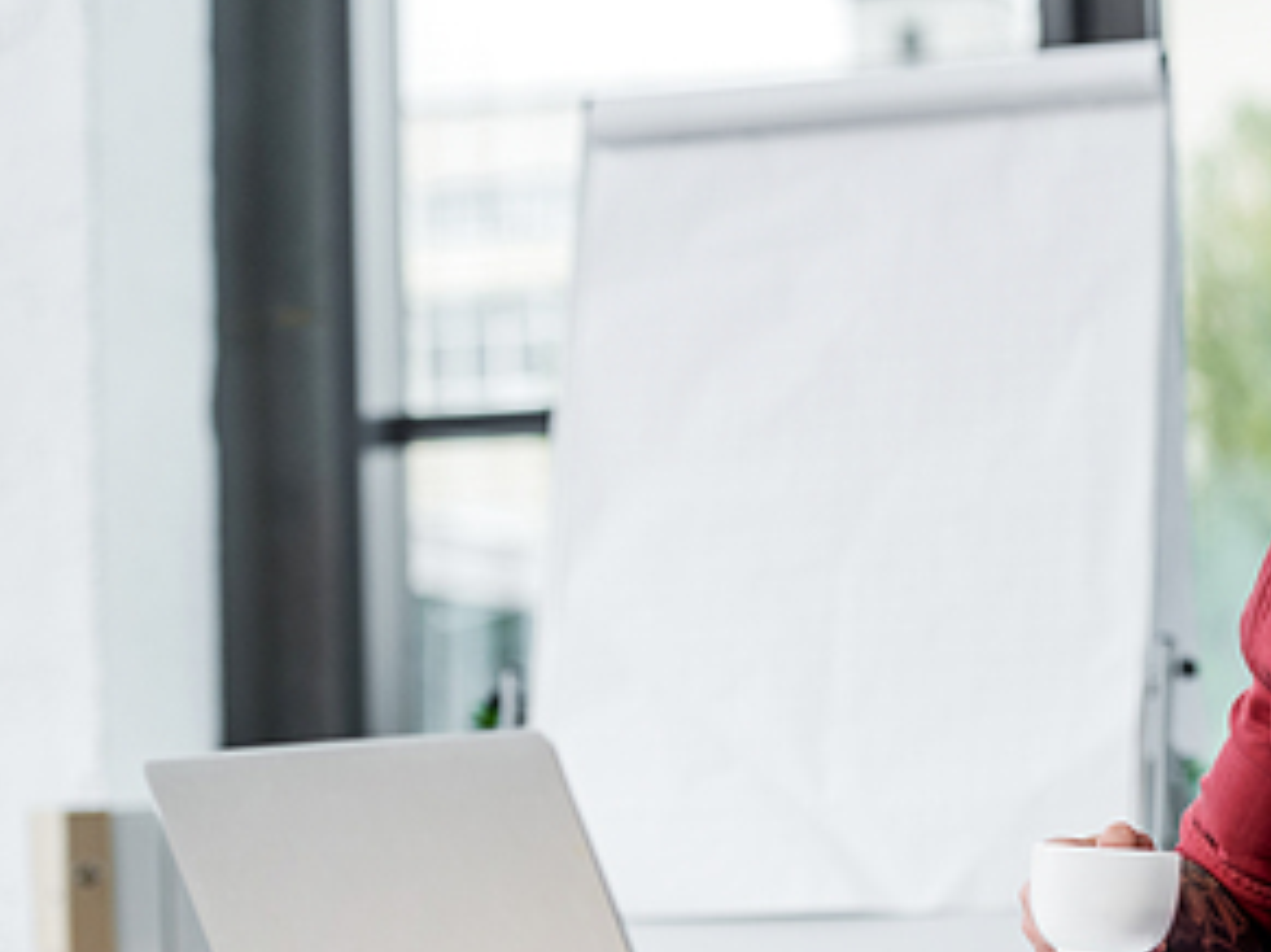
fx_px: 5469
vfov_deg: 10.0
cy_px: 472
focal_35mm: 149
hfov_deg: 13.2
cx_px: 1083
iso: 500
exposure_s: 1/100
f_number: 3.5
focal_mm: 90
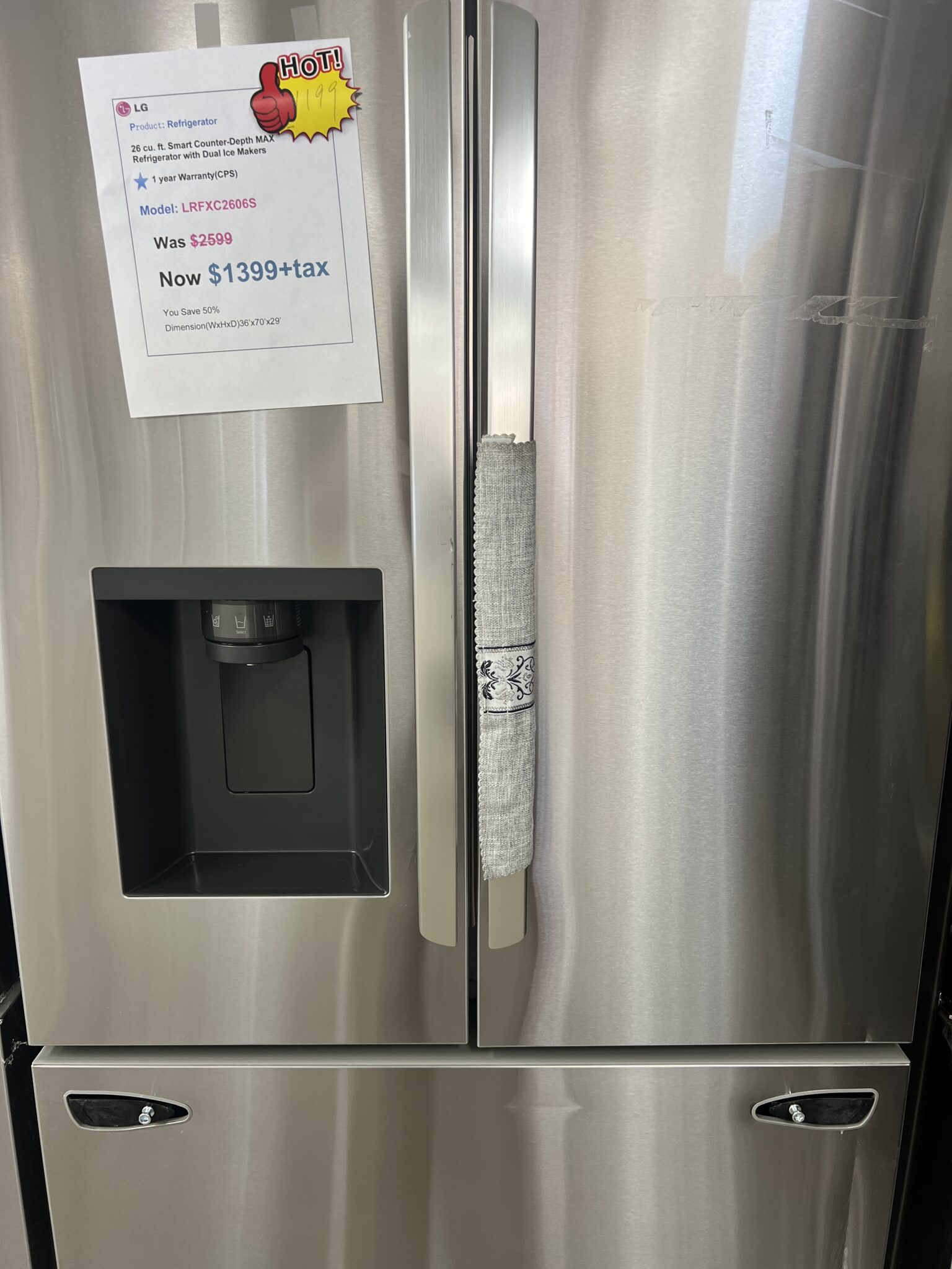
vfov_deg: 67.3
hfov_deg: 53.1
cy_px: 634
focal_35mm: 26
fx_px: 953
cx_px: 476
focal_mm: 5.7
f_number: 1.5
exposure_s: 1/65
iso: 80
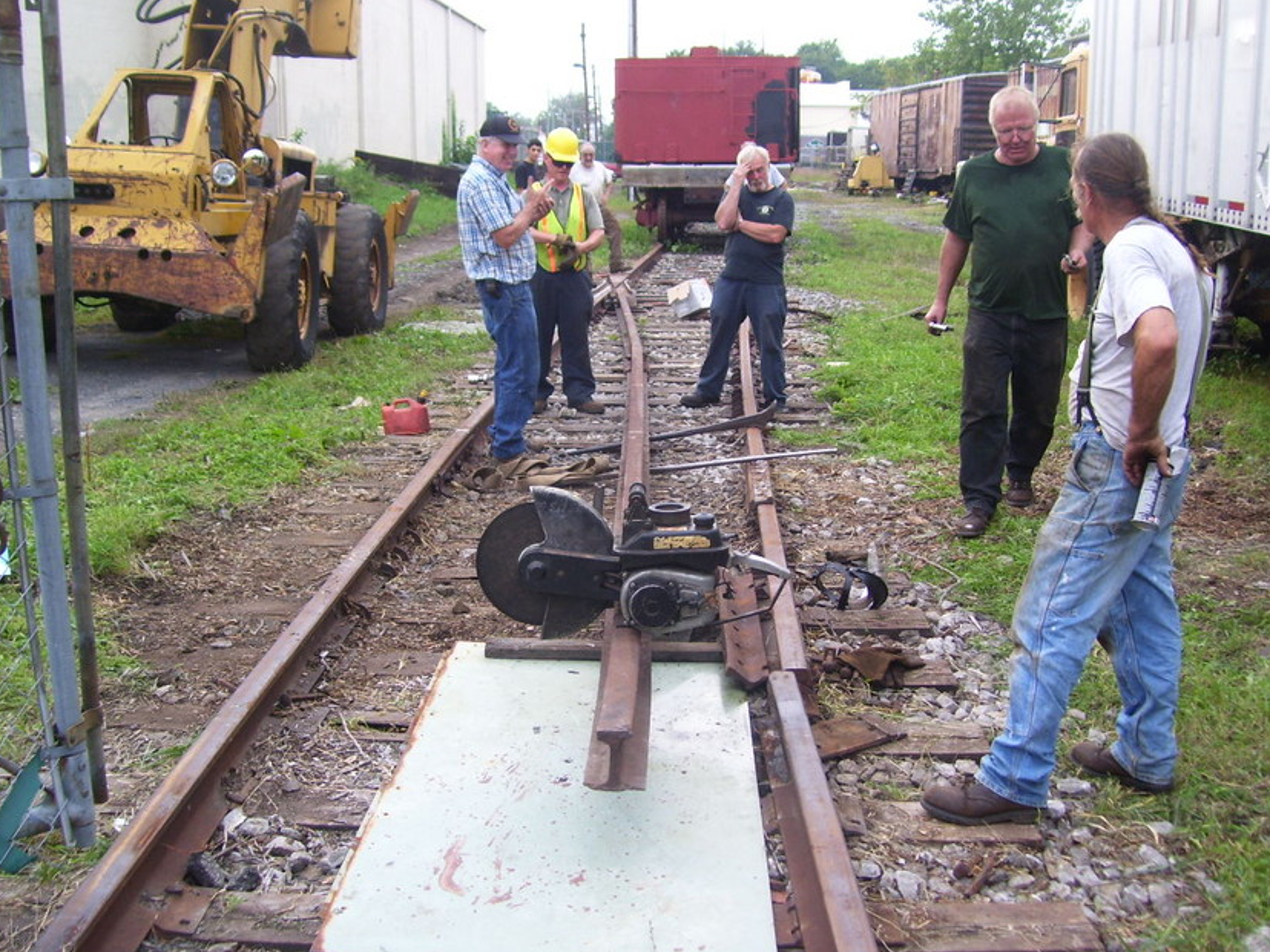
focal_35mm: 38
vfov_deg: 37.7
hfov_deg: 49.0
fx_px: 1394
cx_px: 630
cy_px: 486
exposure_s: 1/125
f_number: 2.7
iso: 80
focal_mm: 6
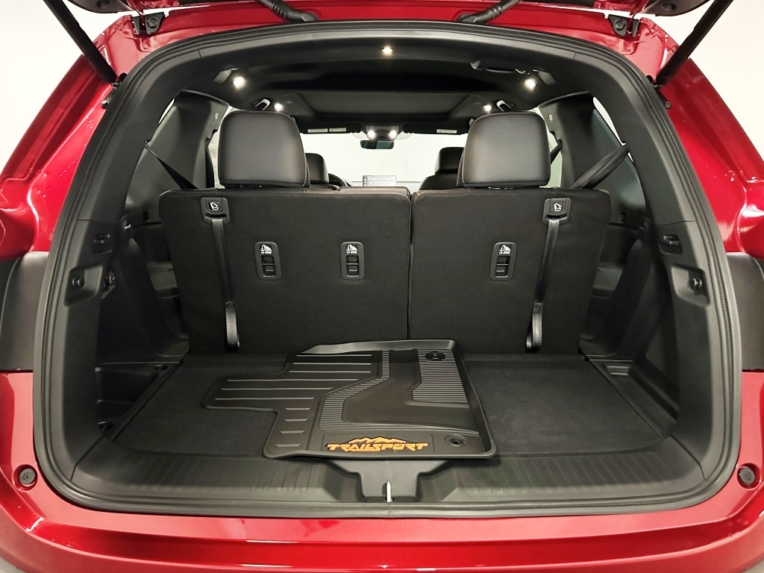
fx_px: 530
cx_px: 382
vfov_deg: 56.8
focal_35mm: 24
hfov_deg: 71.6
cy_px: 286
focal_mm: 6.86
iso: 1250
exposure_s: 1/30
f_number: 1.78
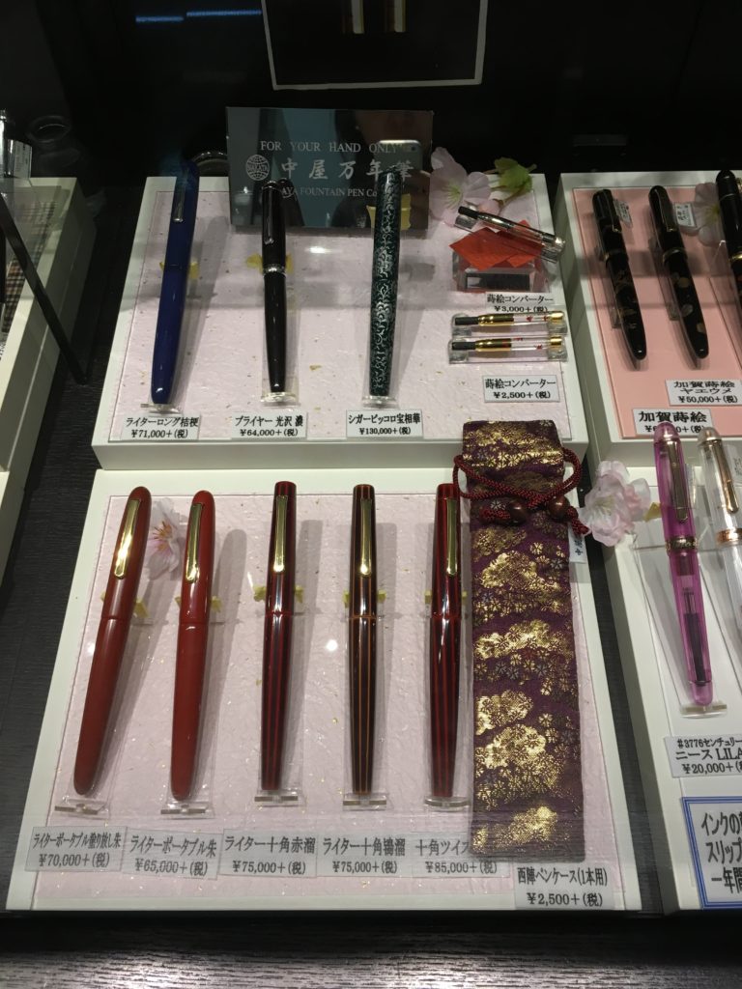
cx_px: 371
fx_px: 829
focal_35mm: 29
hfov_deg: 48.2
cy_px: 494
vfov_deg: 61.7
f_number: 2.2
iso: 40
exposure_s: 1/30
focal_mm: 4.15
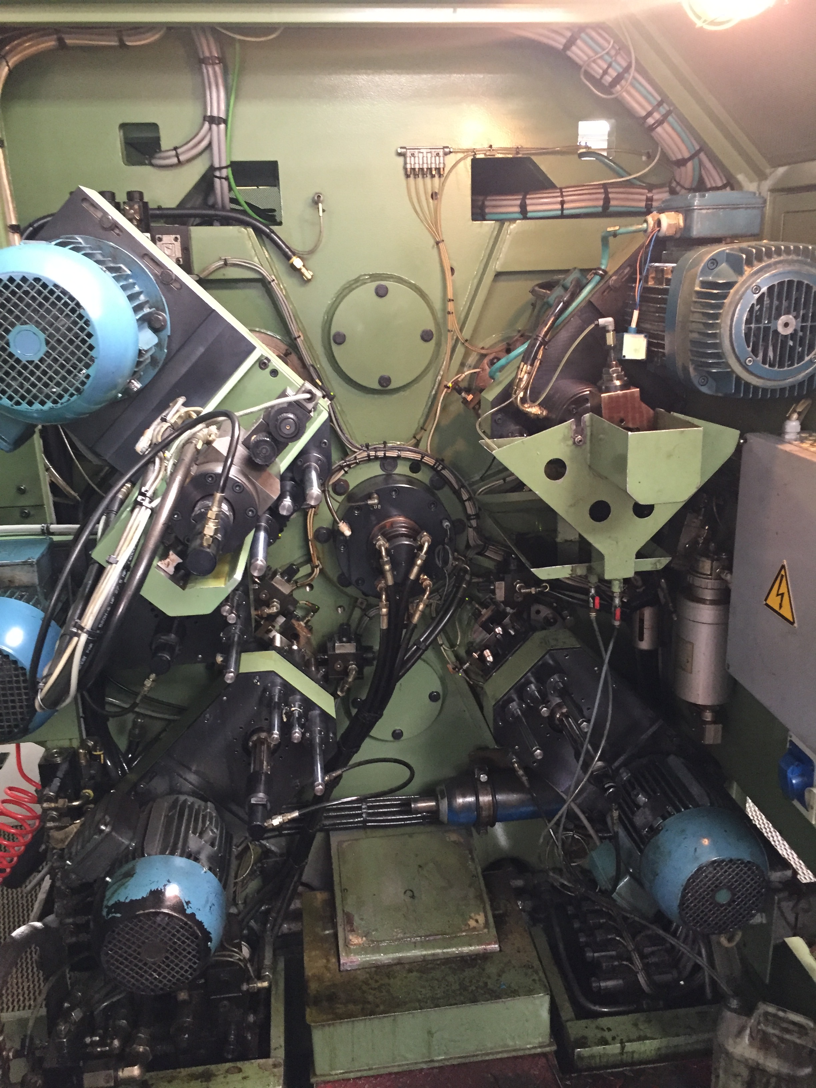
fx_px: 911
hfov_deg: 48.2
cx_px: 408
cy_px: 544
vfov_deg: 61.7
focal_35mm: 29
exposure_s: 1/20
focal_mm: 4.15
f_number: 2.2
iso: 250
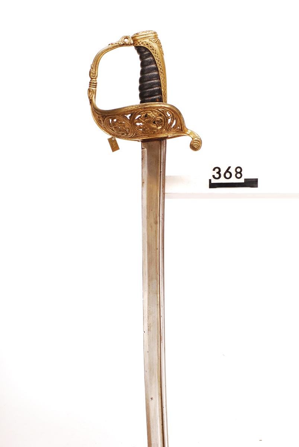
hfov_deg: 13.1
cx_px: 150
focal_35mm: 105
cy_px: 224
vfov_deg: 19.4
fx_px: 1305
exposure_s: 1/60
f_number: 9
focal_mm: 70
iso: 100
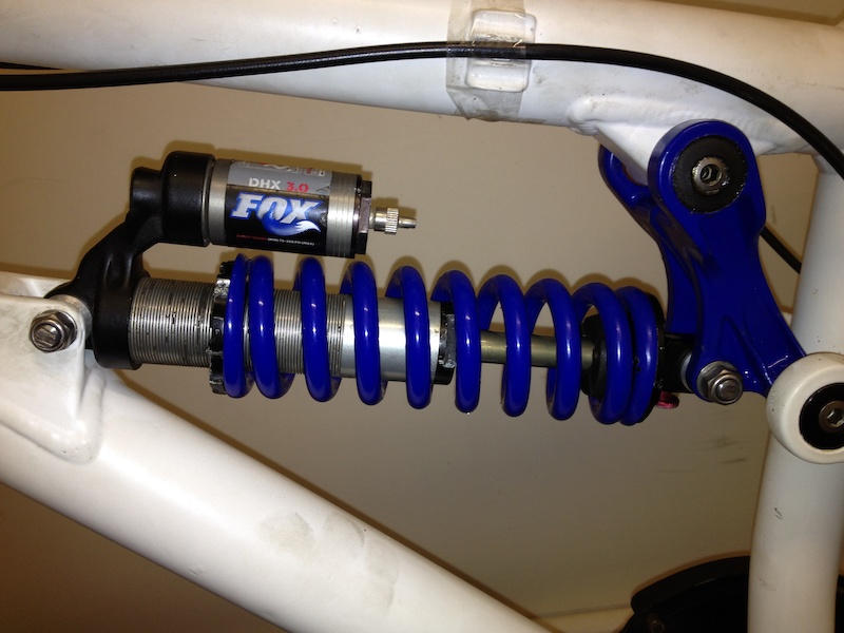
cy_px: 316
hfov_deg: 52.6
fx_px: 853
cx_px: 422
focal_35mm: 35
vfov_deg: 40.7
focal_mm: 4.28
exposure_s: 1/45
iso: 64
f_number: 2.4
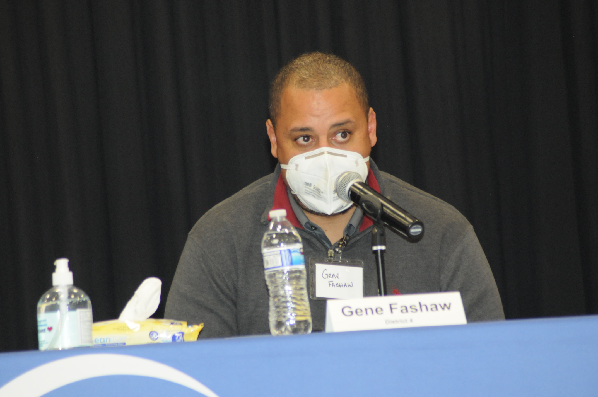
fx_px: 4480
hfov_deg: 7.6
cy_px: 198
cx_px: 299
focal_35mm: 270
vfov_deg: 5.1
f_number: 5
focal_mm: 180
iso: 1250
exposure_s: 1/80
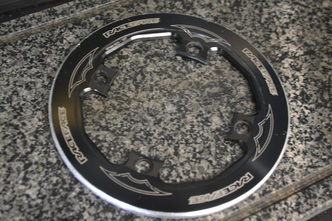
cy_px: 110
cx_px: 166
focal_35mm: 54
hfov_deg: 36.9
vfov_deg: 25.0
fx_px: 498
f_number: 5
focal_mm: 36
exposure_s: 1/15
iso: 2200
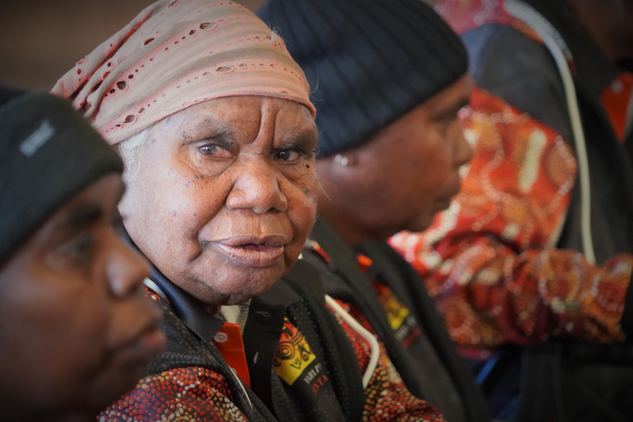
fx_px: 4220
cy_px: 211
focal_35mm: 240
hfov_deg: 8.6
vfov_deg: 5.7
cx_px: 316
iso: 10000
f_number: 6.3
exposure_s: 1/250
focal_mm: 240
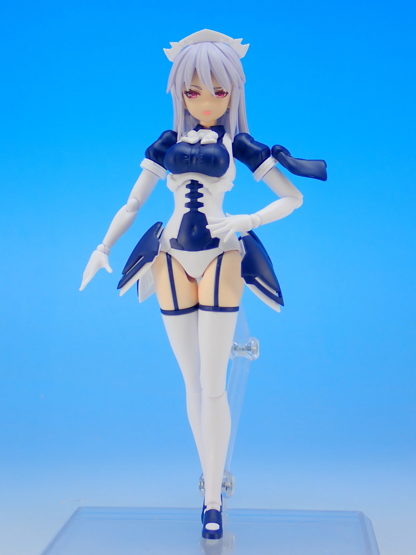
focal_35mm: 77
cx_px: 208
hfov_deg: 19.1
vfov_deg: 25.3
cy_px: 278
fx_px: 1234
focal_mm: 13.65
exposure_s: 1/13
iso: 100
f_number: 4.1
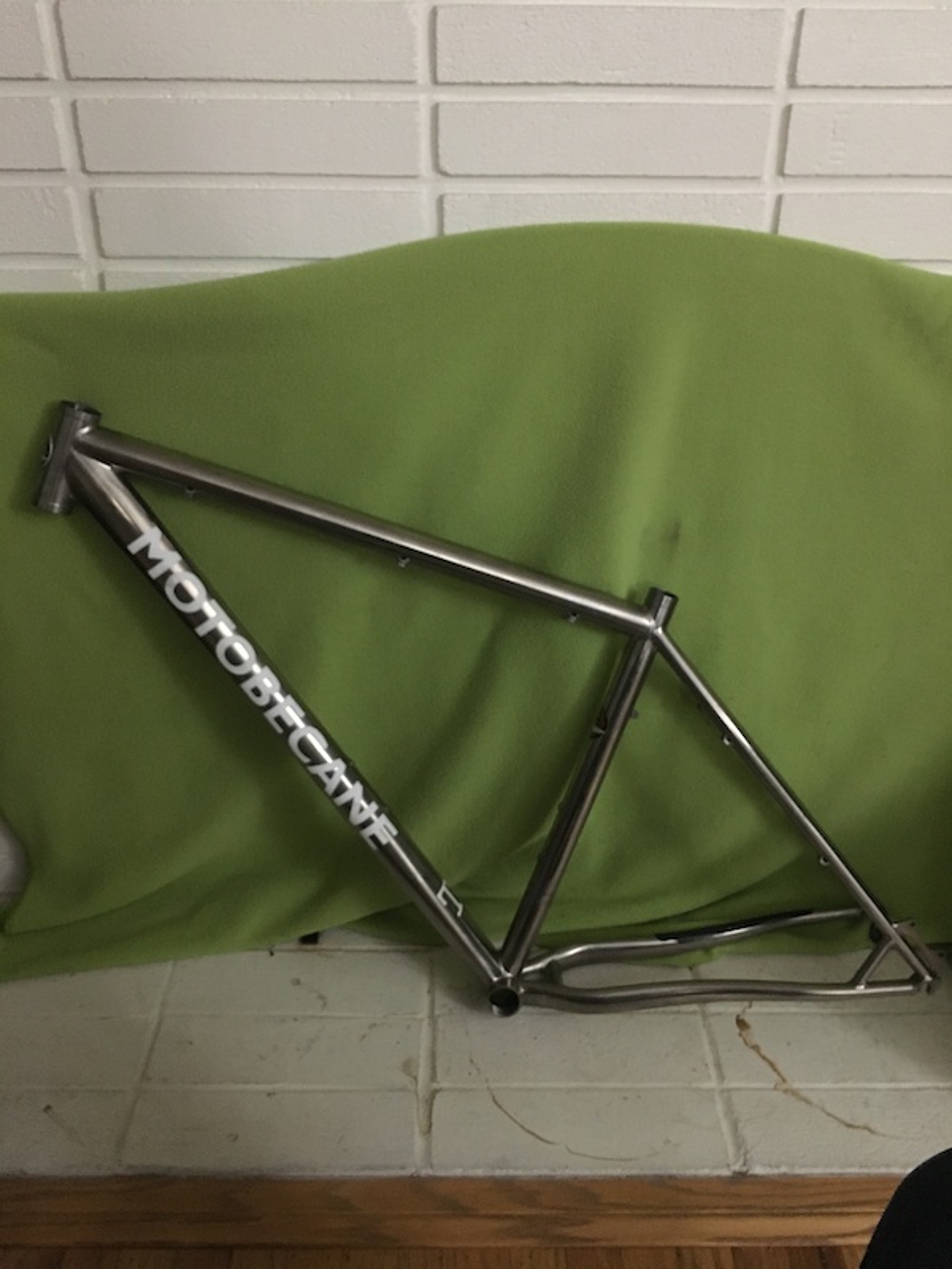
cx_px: 476
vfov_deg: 61.7
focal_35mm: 29
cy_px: 634
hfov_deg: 48.2
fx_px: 1063
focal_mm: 4.15
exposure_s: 1/15
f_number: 2.2
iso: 500
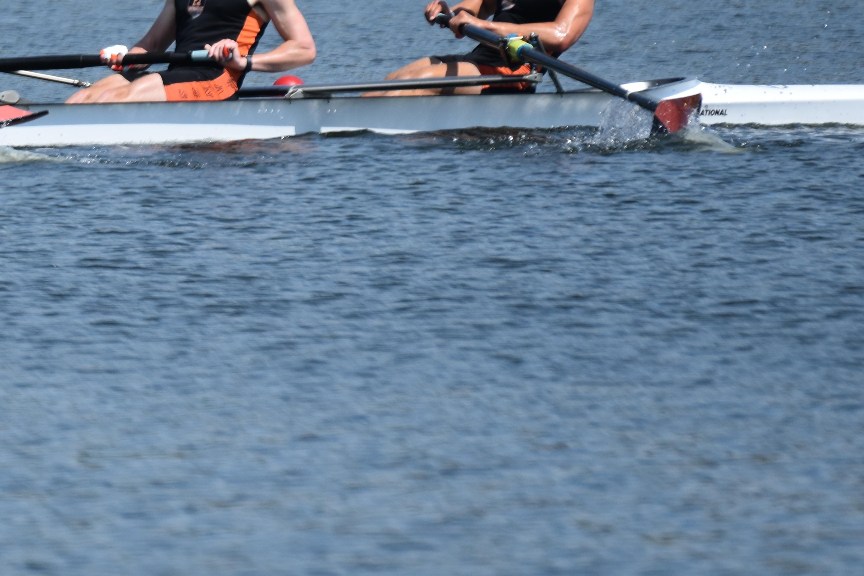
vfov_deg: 1.2
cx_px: -6
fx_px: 27694
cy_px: -32
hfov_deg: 1.8
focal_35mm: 1154
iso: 200
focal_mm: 360
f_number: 6.3
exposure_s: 1/1000
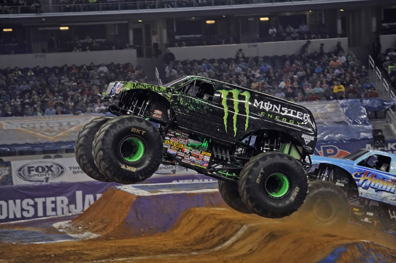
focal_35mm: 175
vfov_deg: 7.8
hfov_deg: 11.8
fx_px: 1923
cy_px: 132
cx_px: 198
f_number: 4
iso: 800
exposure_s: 1/500
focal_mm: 175
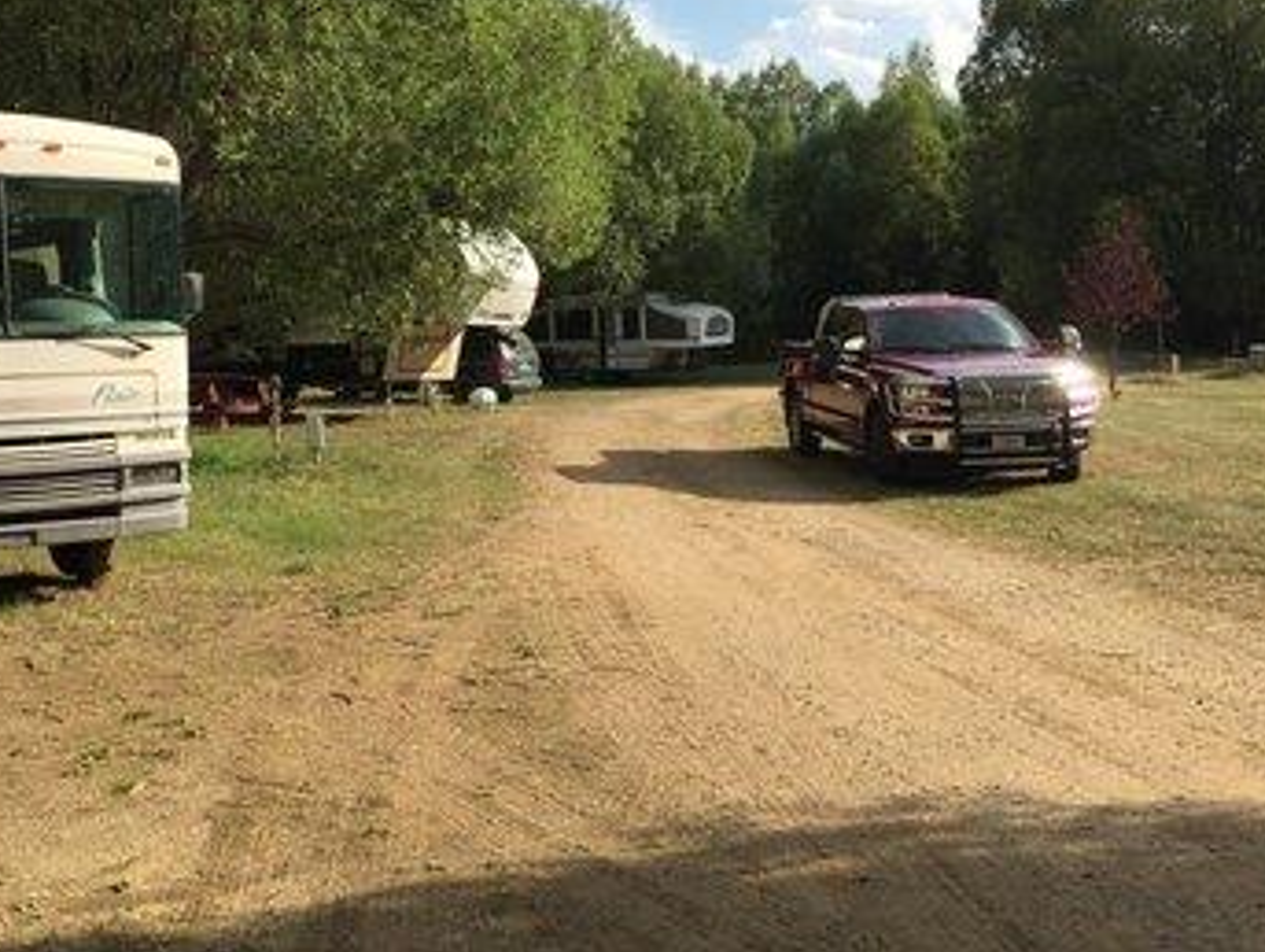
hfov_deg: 41.3
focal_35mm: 45
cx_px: 393
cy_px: 310
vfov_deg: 32.0
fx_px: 1646
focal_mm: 4.15
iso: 32
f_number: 2.2
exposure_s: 1/1980
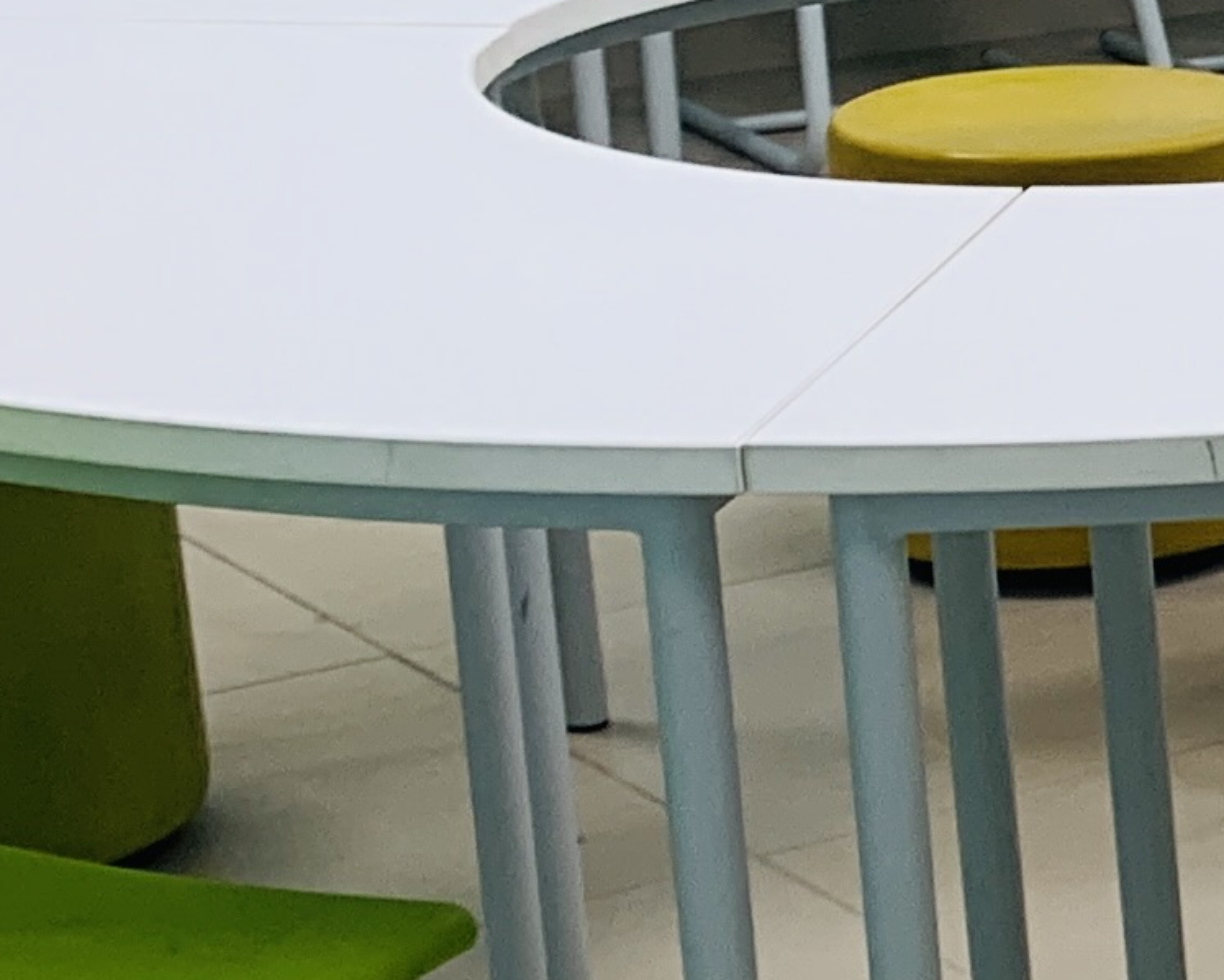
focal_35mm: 137
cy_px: 408
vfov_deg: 11.3
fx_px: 4964
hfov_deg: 11.1
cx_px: 3212
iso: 40
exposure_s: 1/100
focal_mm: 4.25
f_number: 1.8
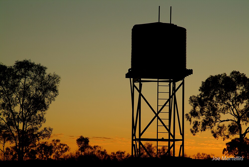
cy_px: 84
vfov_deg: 10.9
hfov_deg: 16.2
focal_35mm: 126
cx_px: 124
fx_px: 872
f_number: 8
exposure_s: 1/250
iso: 200
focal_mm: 84
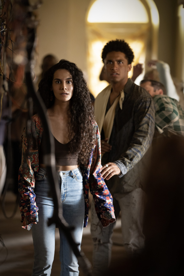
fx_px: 1035
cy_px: 138
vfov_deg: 15.2
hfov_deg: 10.2
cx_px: 92
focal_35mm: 135
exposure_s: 1/320
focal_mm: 135
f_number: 2
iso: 3200
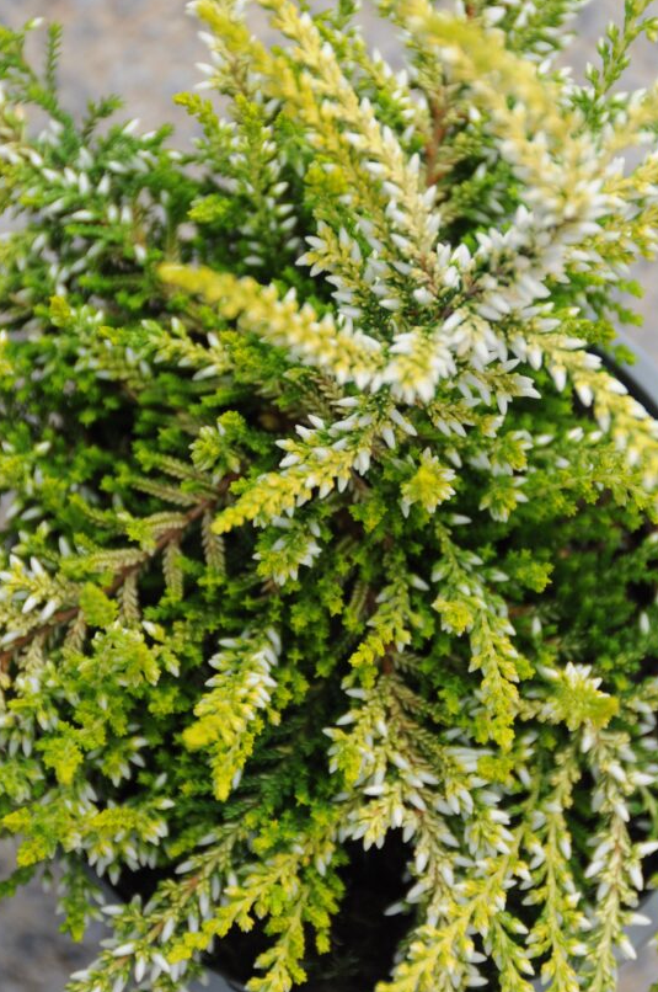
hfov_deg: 4.8
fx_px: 7864
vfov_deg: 7.2
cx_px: 384
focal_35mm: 286
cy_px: 444
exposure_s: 1/1600
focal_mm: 150
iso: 640
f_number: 5.6
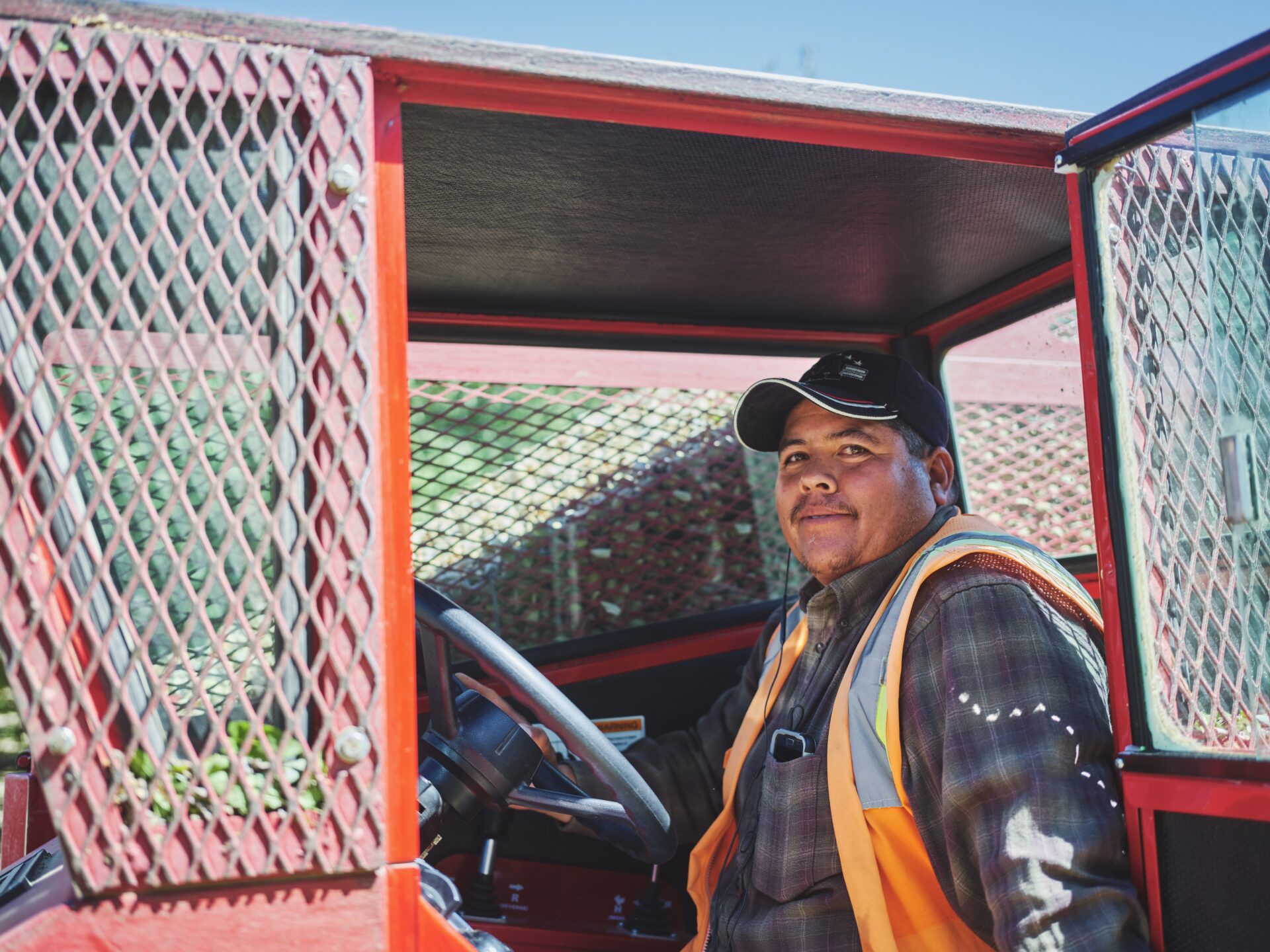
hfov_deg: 51.4
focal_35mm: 36
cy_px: 476
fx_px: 1321
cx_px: 635
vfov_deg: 39.7
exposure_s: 1/640
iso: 320
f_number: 2.8
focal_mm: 45
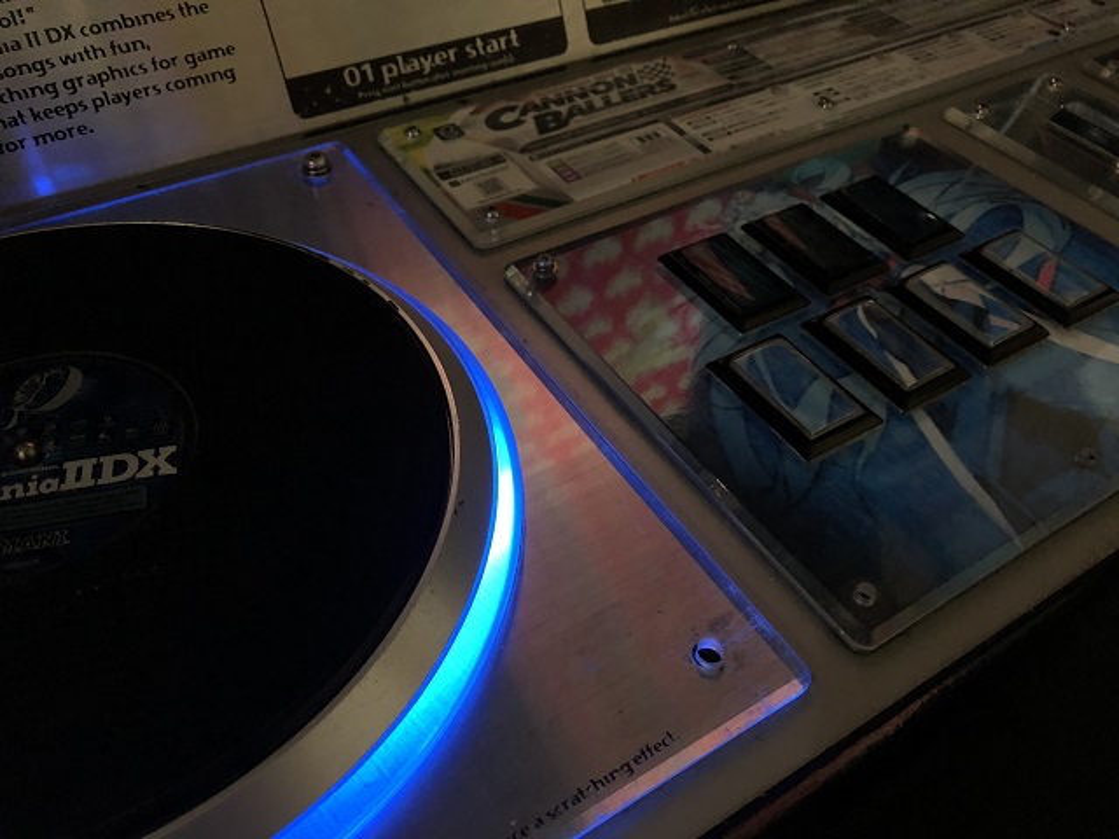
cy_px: 420
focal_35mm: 29
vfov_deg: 48.2
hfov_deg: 61.7
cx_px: 560
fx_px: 937
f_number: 1.8
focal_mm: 3.99
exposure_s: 1/10
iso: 100
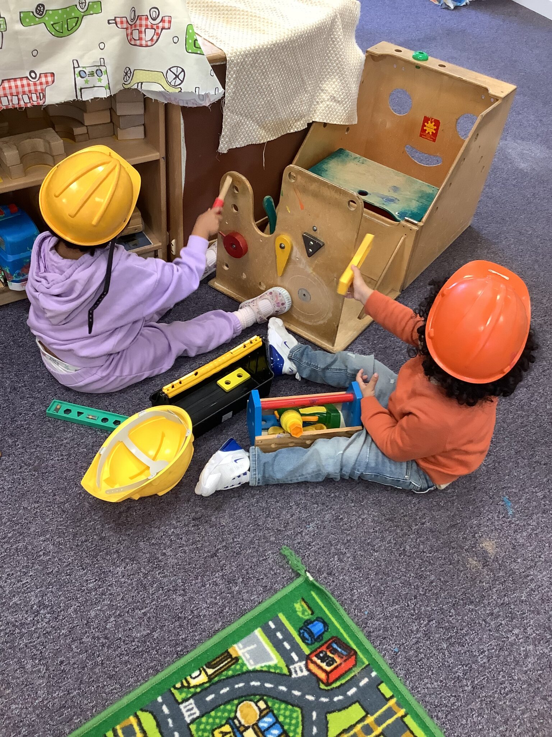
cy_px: 368
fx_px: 659
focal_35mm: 31
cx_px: 276
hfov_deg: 45.4
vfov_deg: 58.4
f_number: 2.4
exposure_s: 1/50
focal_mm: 3.3
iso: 160
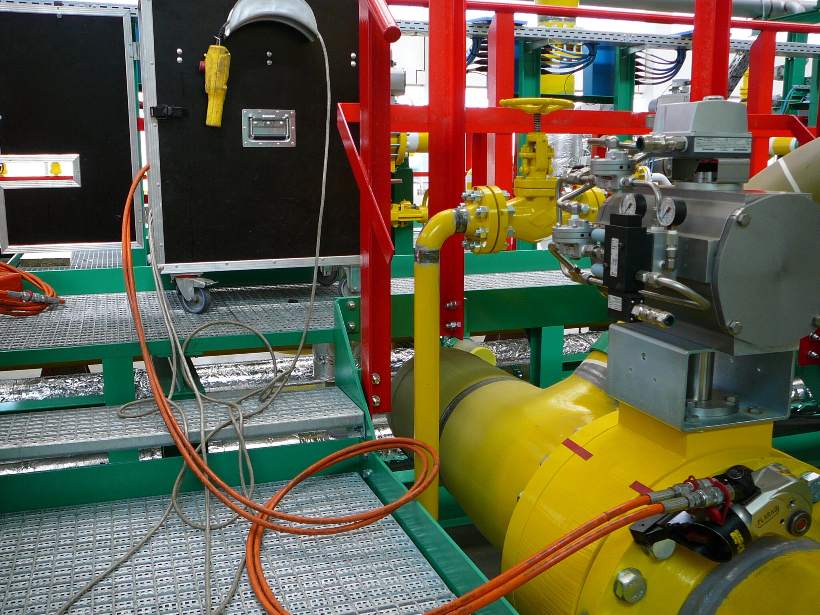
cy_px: 308
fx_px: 829
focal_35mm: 35
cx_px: 410
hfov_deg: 52.6
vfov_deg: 40.7
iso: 80
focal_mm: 5.2
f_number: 2.8
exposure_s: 1/60
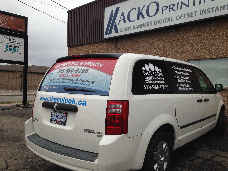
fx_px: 217
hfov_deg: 55.4
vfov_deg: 42.9
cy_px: 86
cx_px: 114
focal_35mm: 33
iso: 50
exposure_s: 1/565
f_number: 2.4
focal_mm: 4.12
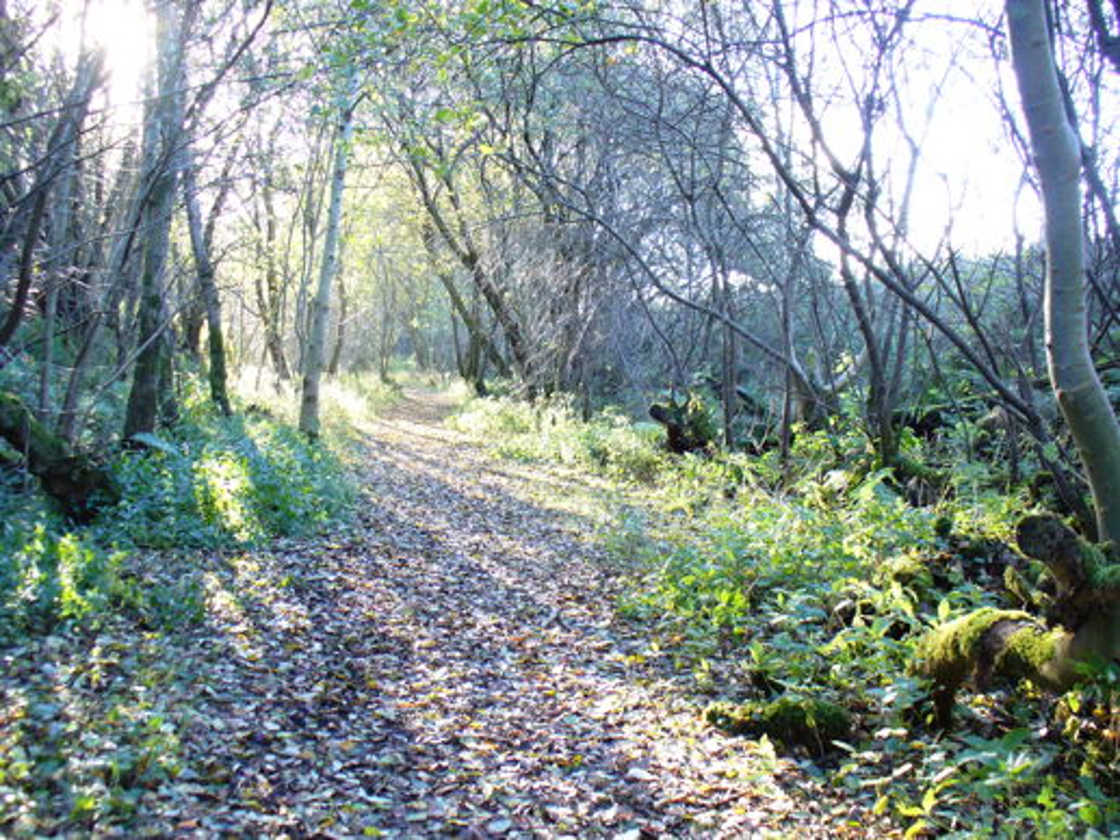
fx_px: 1197
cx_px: 560
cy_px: 420
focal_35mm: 37
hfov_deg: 50.1
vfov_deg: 38.7
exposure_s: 1/25
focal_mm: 6.1
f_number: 2.8
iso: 100
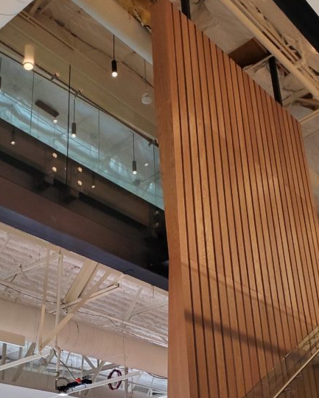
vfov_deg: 38.5
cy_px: 254
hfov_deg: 31.4
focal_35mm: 48
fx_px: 566
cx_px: 139
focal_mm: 4.3
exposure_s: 1/120
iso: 250
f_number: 2.4
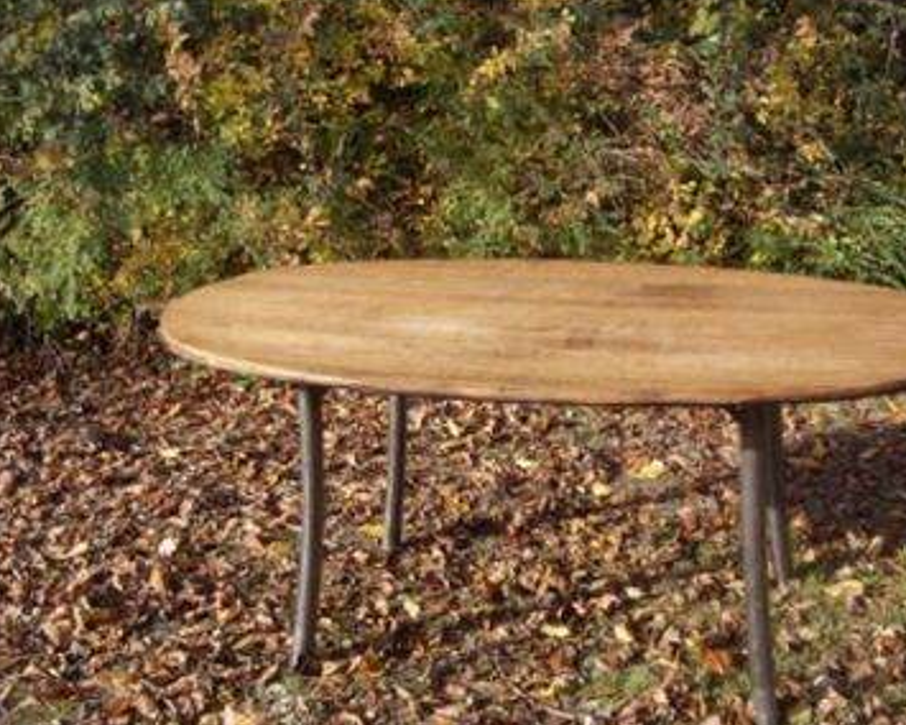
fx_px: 1260
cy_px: 360
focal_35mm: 47
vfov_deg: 32.1
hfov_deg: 39.5
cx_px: 470
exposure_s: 1/369
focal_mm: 6.3
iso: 50
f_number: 2.8
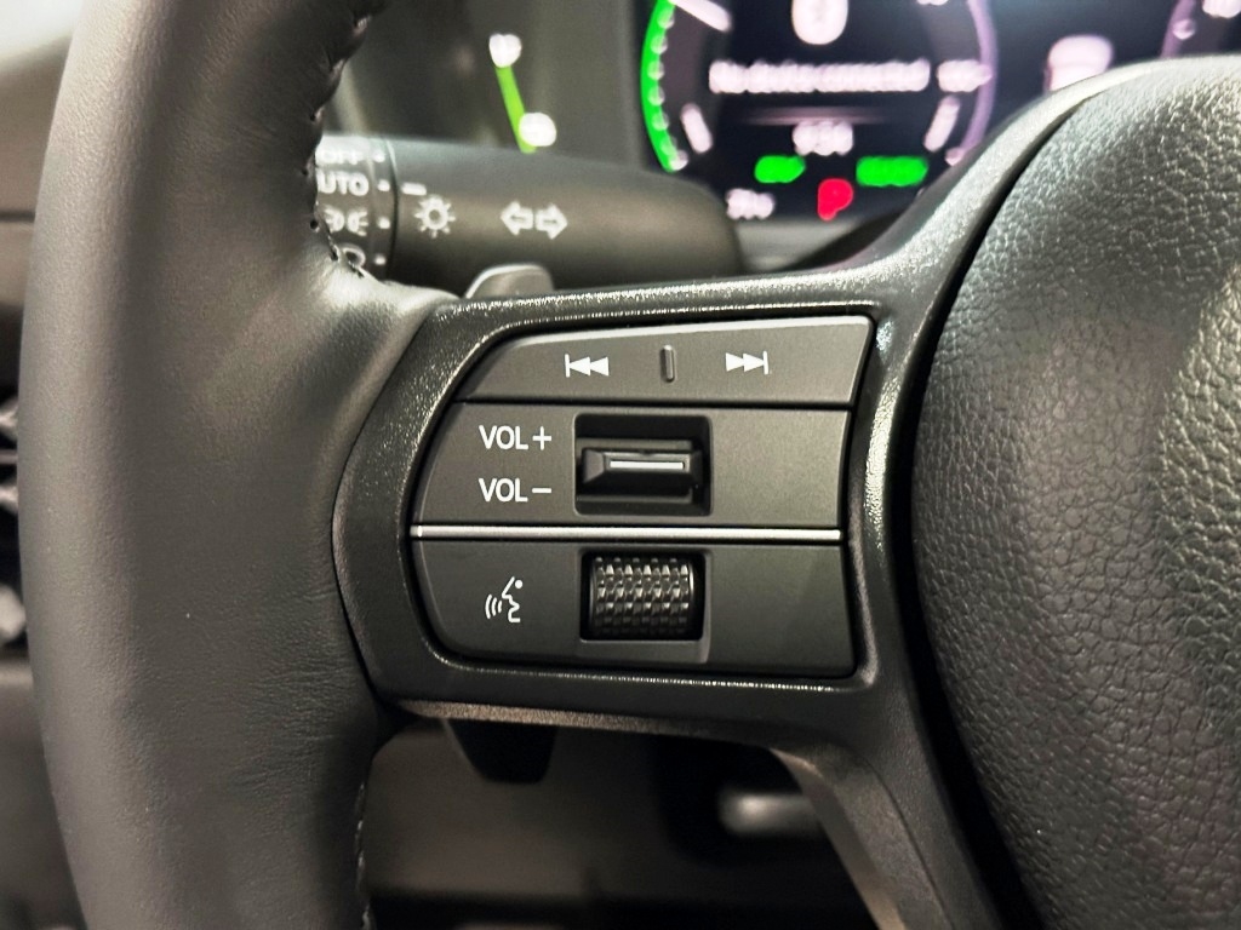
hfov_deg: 39.7
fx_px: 1721
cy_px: 465
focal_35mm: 48
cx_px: 620
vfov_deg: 30.3
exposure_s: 1/20
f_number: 1.78
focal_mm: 6.86
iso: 640
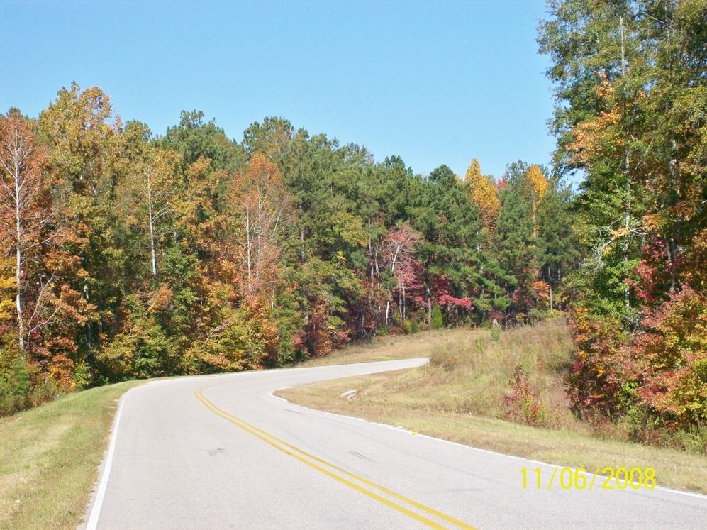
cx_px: 354
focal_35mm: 108
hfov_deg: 18.2
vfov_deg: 13.7
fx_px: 2205
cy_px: 265
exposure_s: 1/437
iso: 80
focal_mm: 18
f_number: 4.8
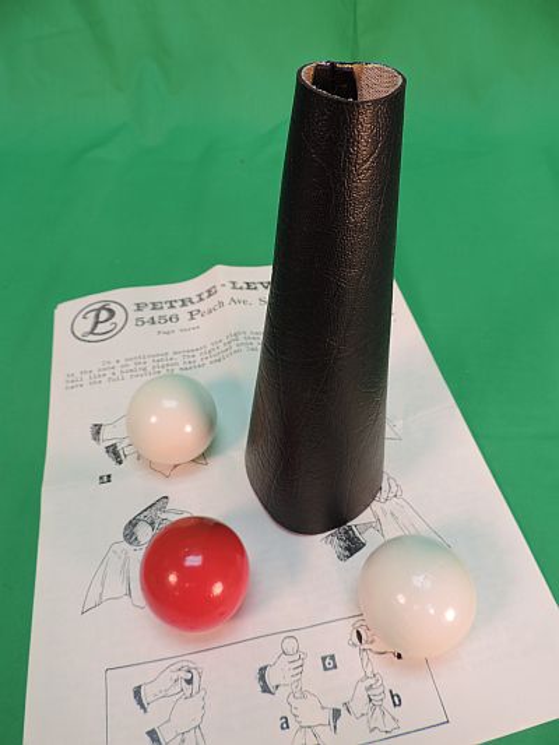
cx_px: 280
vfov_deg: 71.6
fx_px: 517
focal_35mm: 24
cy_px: 372
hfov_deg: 56.8
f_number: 3
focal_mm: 4.3
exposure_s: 1/40
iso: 80
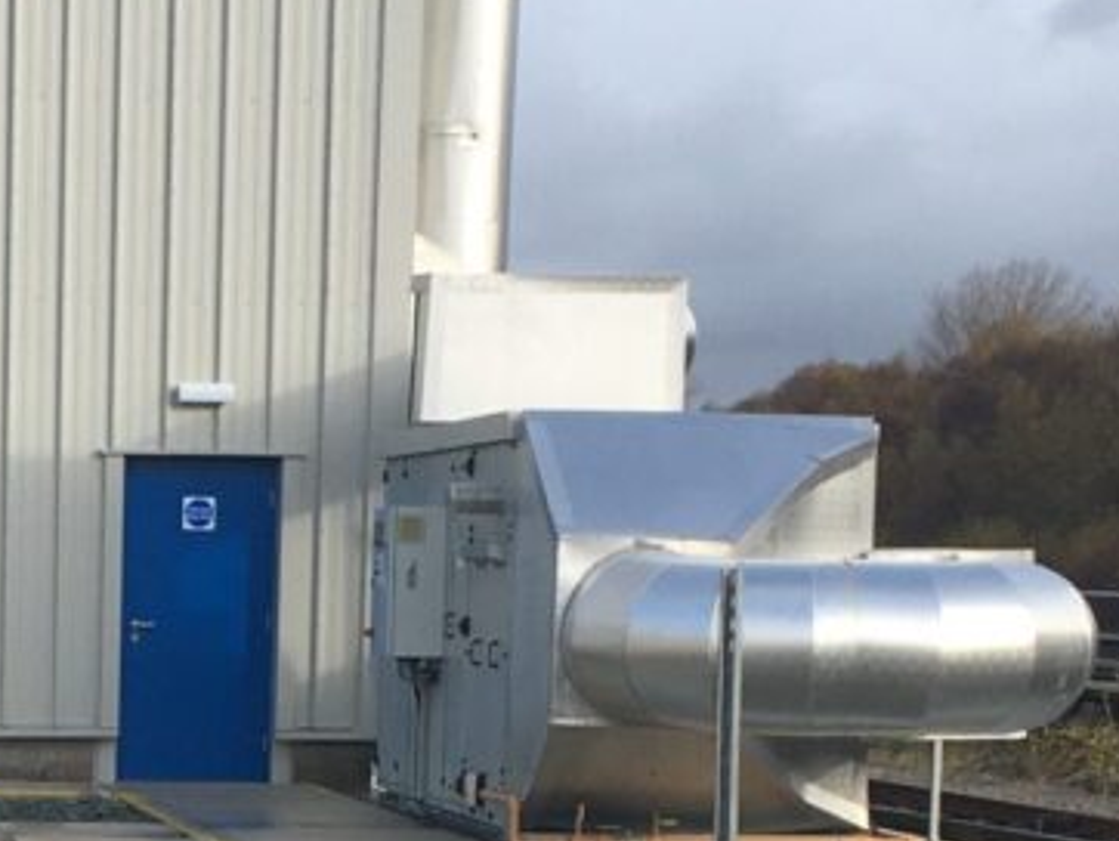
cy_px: 1048
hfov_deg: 15.5
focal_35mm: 123
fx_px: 3979
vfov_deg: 11.8
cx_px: -145
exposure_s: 1/674
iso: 25
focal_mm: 4.15
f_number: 2.2
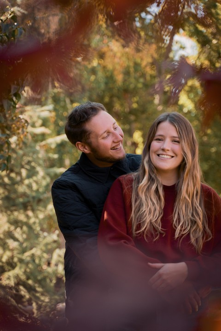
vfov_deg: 27.0
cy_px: 166
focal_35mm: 75
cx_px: 110
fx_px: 691
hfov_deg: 18.2
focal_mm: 75
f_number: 3.2
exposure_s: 1/800
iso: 1000
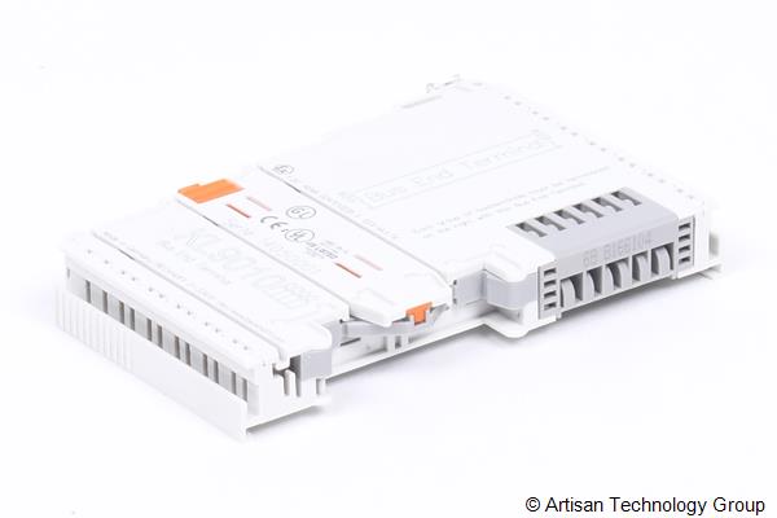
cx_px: 388
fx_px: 1770
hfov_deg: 24.8
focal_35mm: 82
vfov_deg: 16.7
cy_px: 259
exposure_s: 1/200
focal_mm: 55
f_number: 14
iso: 200
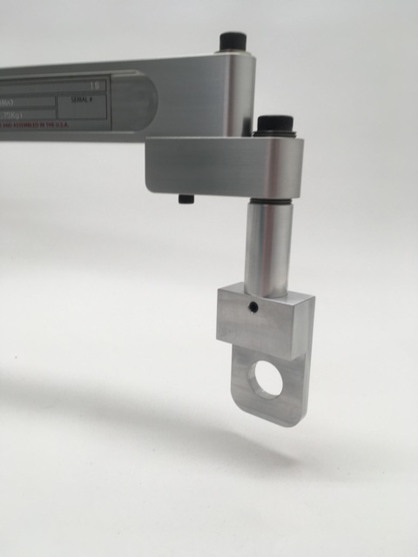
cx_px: 209
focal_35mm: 29
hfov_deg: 48.2
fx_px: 467
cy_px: 278
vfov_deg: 61.7
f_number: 2.2
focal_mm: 4.15
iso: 32
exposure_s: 1/60
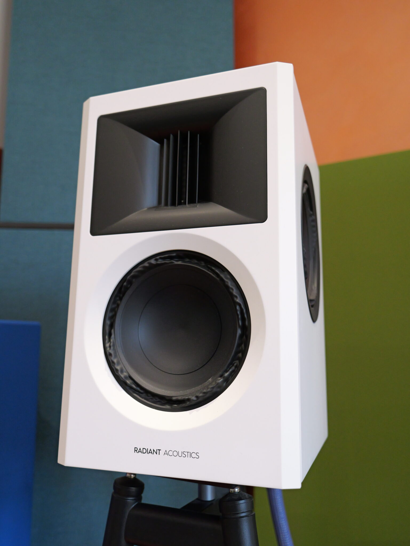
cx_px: 205
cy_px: 273
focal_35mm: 30
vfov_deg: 60.0
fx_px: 474
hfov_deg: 46.8
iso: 1600
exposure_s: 1/60
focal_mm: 15
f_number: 3
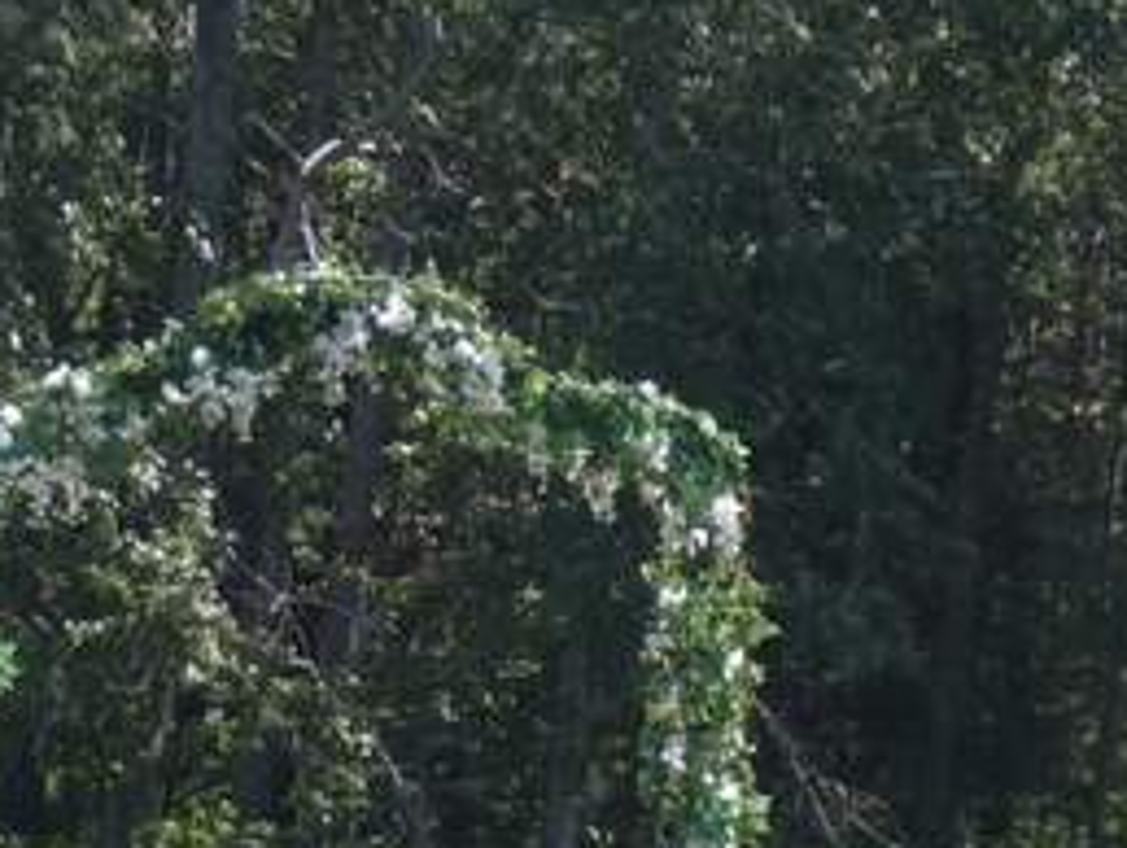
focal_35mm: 347
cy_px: 1053
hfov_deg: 5.7
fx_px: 11308
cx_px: 616
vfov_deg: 4.3
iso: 64
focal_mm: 19.6
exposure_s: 1/125
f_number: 5.8
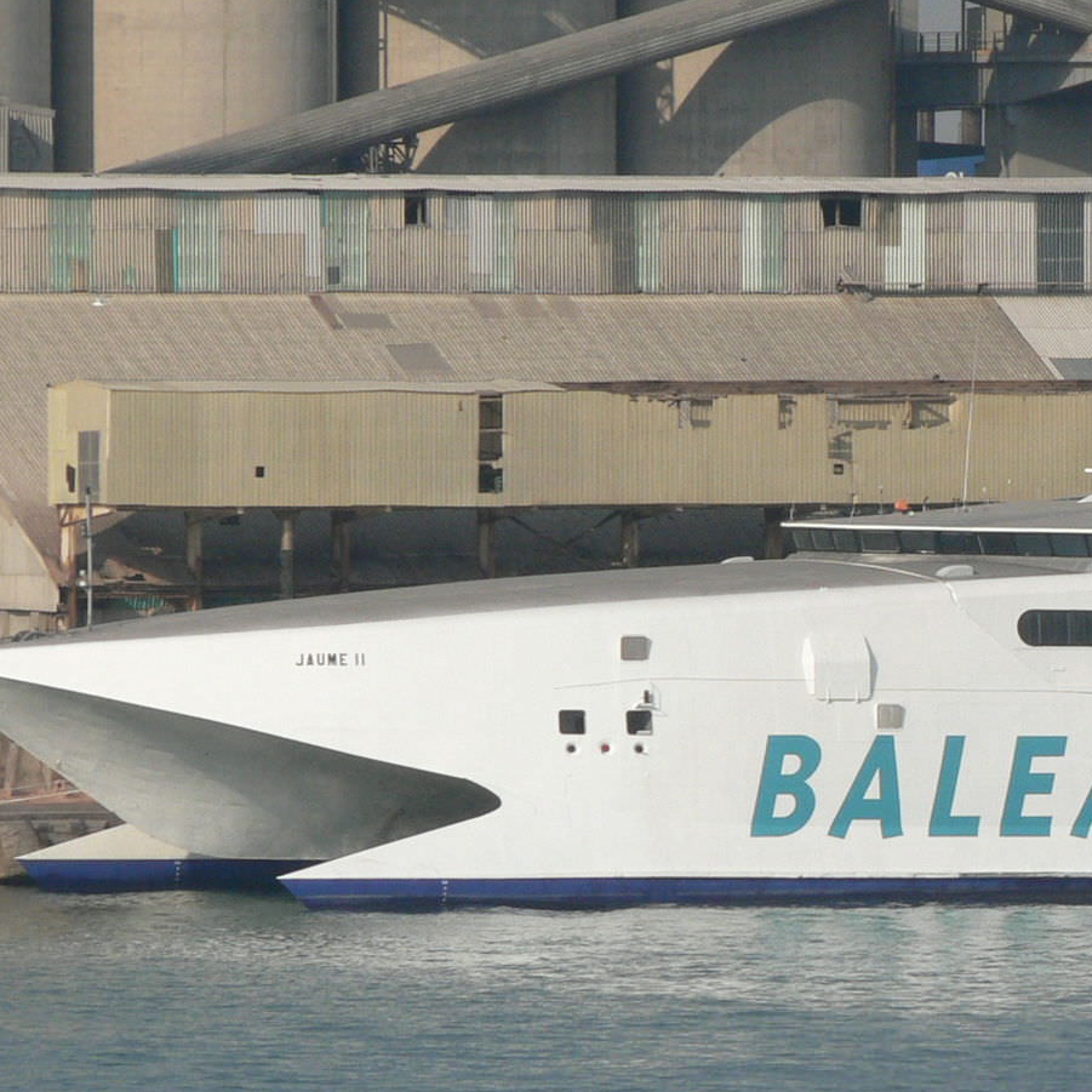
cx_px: 970
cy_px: 612
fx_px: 17917
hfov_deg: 3.5
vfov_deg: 3.5
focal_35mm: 502
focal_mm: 42.6
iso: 100
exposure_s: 1/800
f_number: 5.6
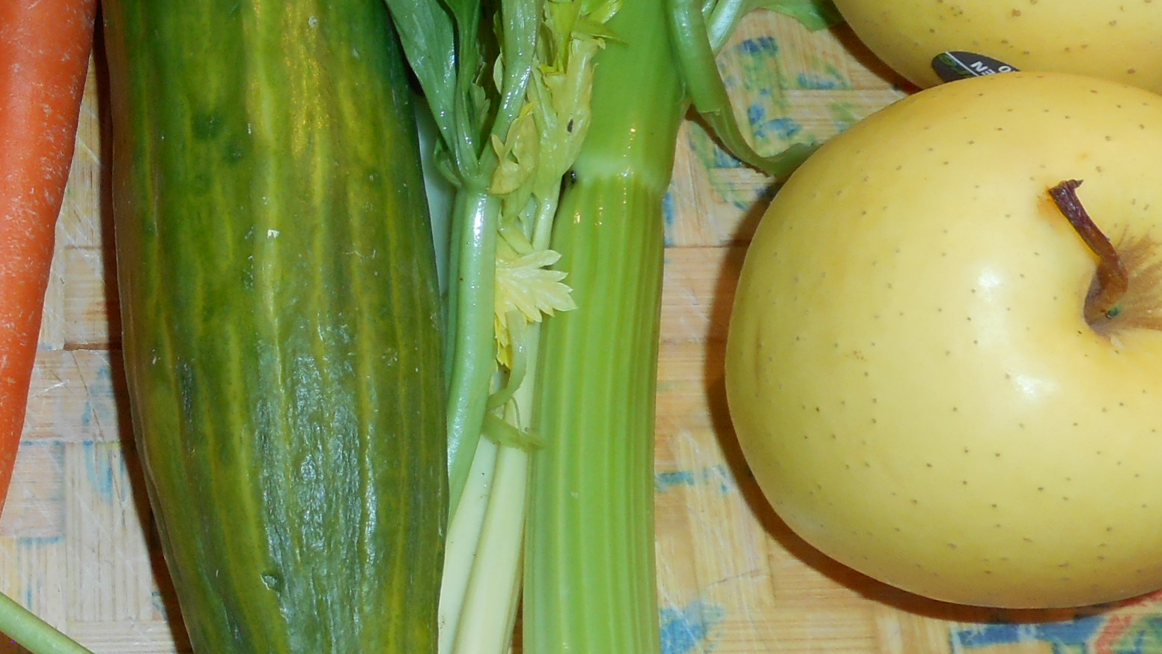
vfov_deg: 18.6
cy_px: 118
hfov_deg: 31.3
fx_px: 1972
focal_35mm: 64
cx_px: 119
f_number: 3.5
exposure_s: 1/25
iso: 80
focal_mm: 4.5
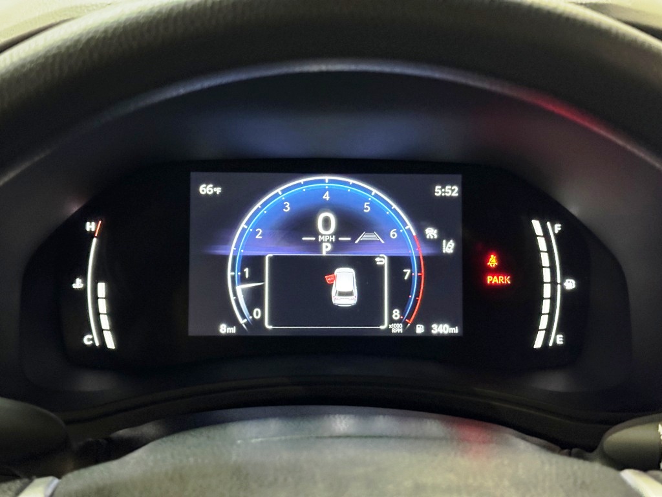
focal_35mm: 48
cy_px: 248
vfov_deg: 30.3
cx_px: 331
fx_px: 918
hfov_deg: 39.7
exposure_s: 1/30
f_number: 1.78
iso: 640
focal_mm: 6.86
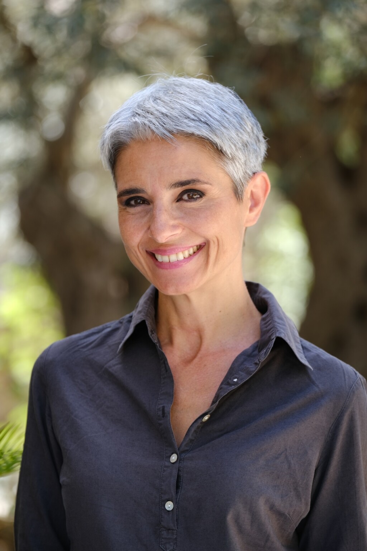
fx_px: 2538
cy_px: 276
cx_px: 184
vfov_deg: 12.4
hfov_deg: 8.3
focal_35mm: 166
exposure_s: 1/220
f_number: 3.2
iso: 160
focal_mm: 110.6
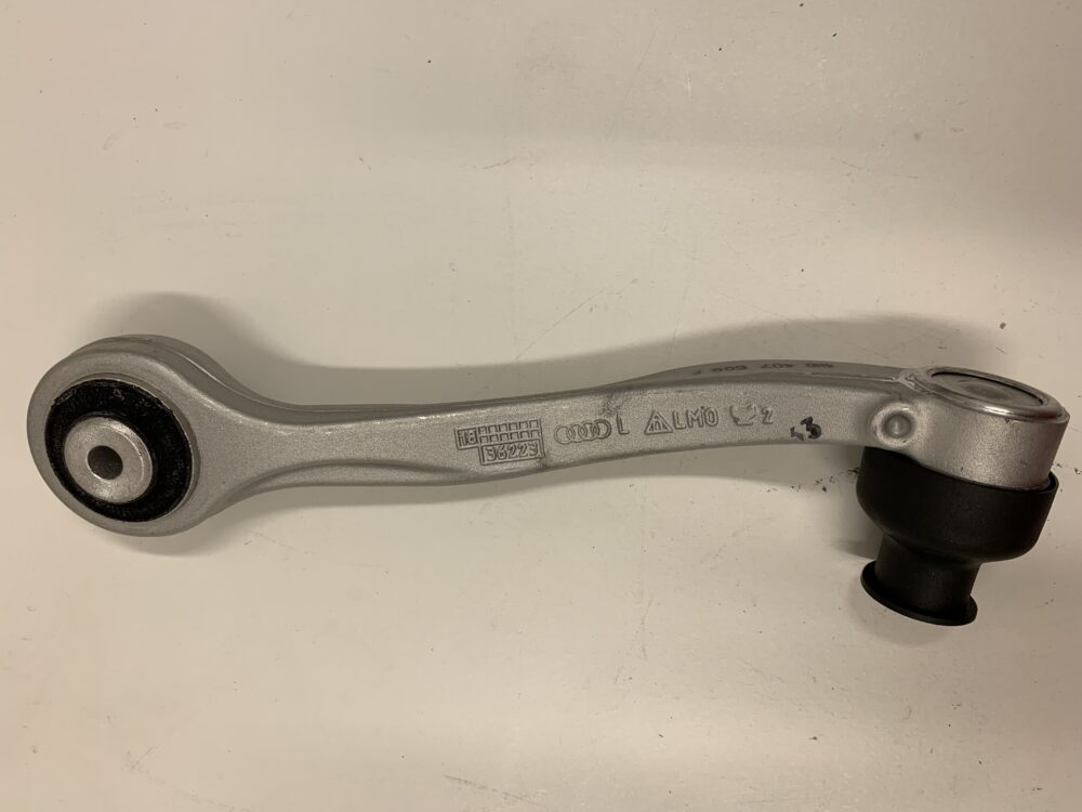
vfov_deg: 53.1
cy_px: 406
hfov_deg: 67.3
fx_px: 813
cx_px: 541
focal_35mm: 26
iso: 40
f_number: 1.8
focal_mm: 4.25
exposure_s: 1/100
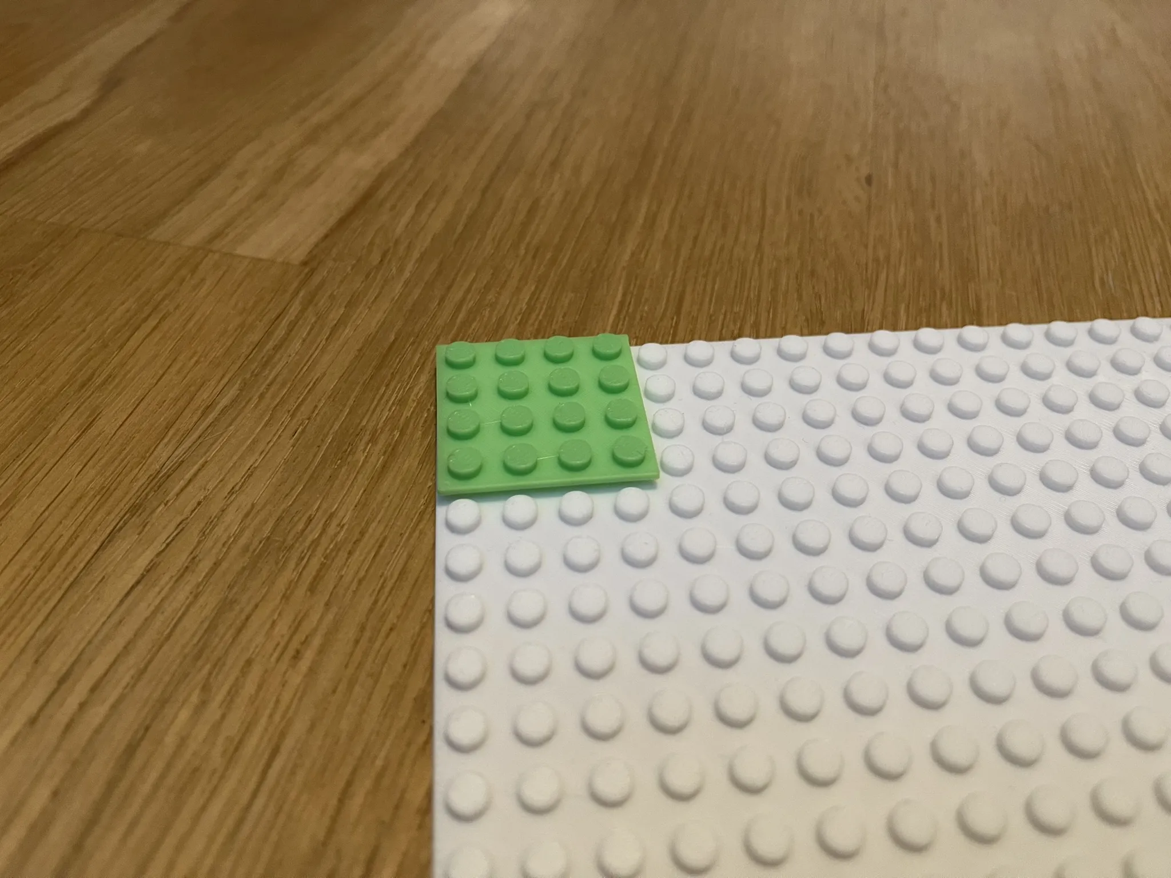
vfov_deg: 54.9
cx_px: 586
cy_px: 439
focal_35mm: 25
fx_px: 846
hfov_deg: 69.4
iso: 320
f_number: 1.6
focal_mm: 5.1
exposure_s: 1/50
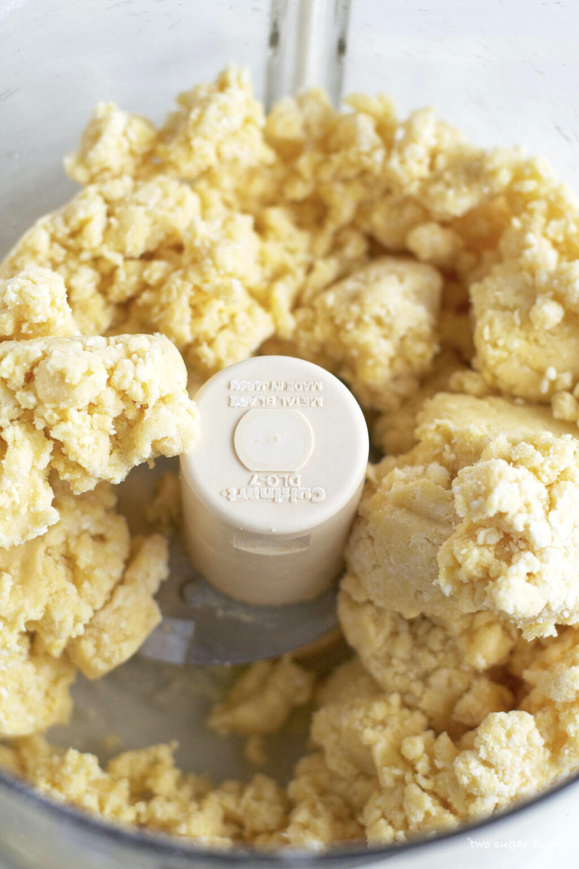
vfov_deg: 27.0
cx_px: 290
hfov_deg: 18.2
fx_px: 1809
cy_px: 434
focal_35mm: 75
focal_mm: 50
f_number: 2.8
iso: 100
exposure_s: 1/160
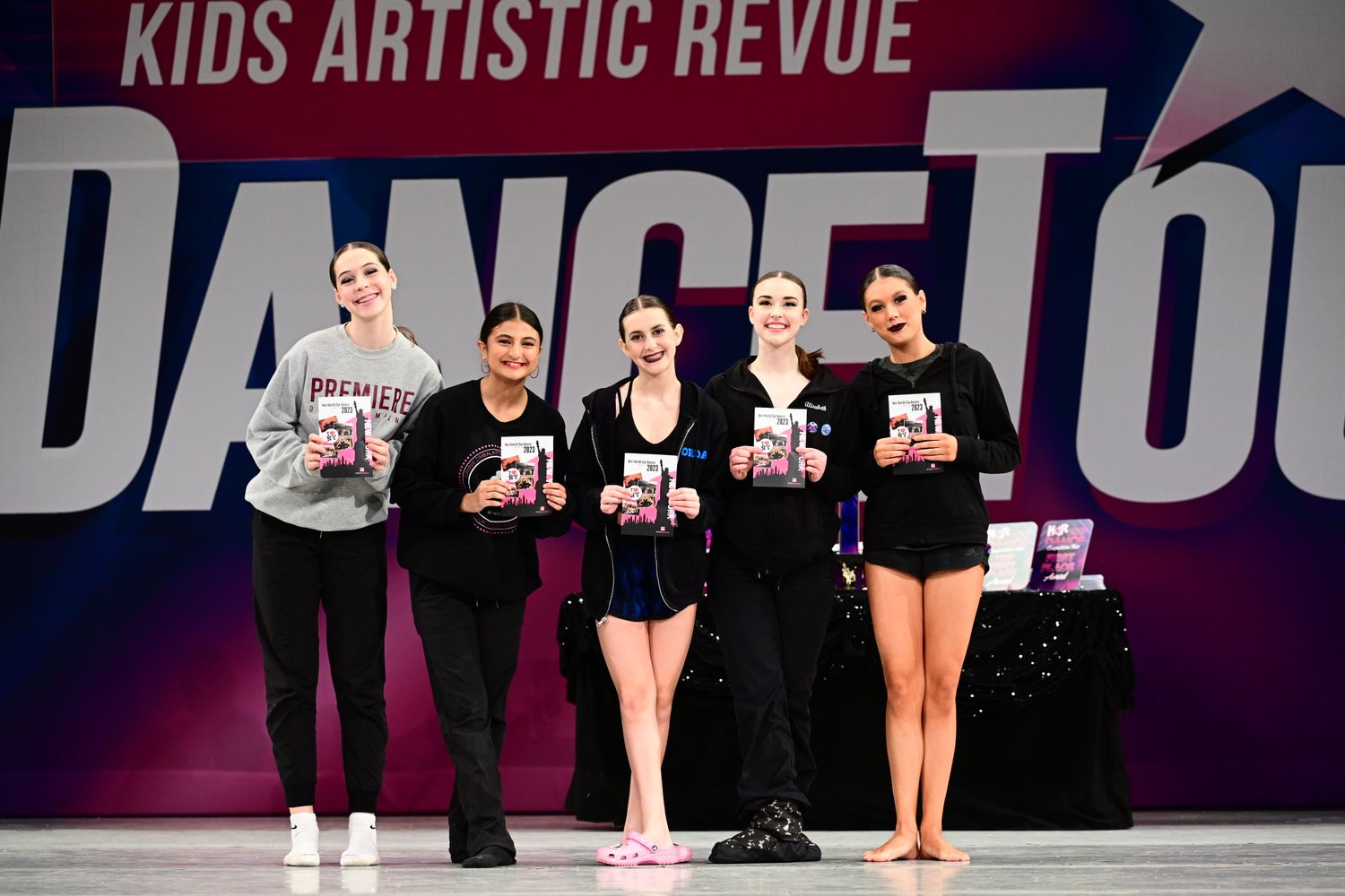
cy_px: 448
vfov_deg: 12.5
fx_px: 4109
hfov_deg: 18.6
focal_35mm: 110
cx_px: 672
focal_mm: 110
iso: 2500
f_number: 4
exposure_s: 1/800
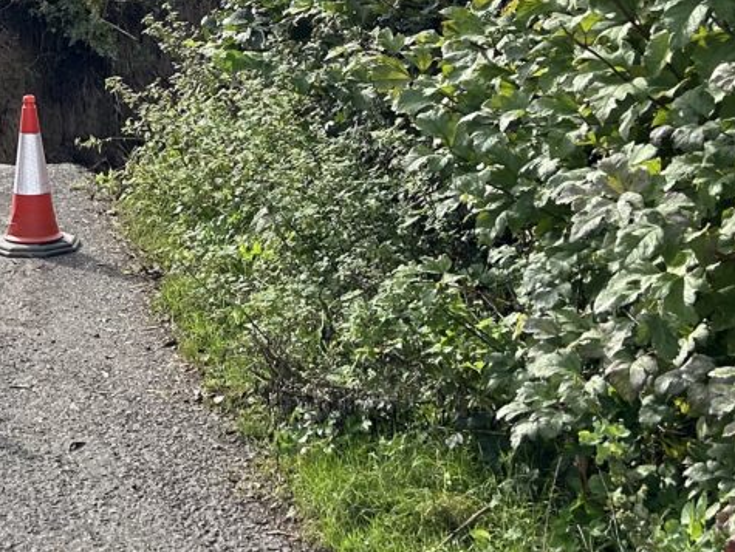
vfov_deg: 17.0
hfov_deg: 22.5
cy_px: -53
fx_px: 1785
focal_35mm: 84
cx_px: 22
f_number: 1.5
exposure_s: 1/3077
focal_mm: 5.7
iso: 50
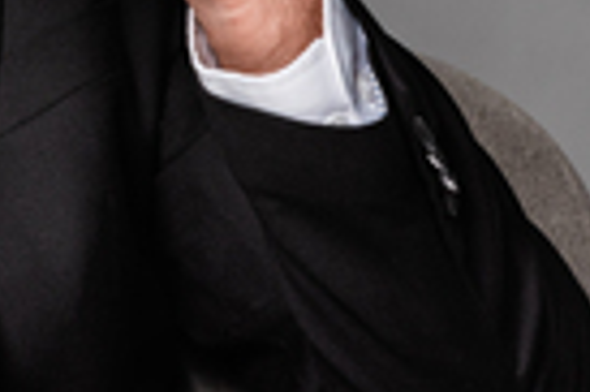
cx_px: -379
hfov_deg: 2.7
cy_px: -207
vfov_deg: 1.8
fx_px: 12342
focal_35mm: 754
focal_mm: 175
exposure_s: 1/200
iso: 160
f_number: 5
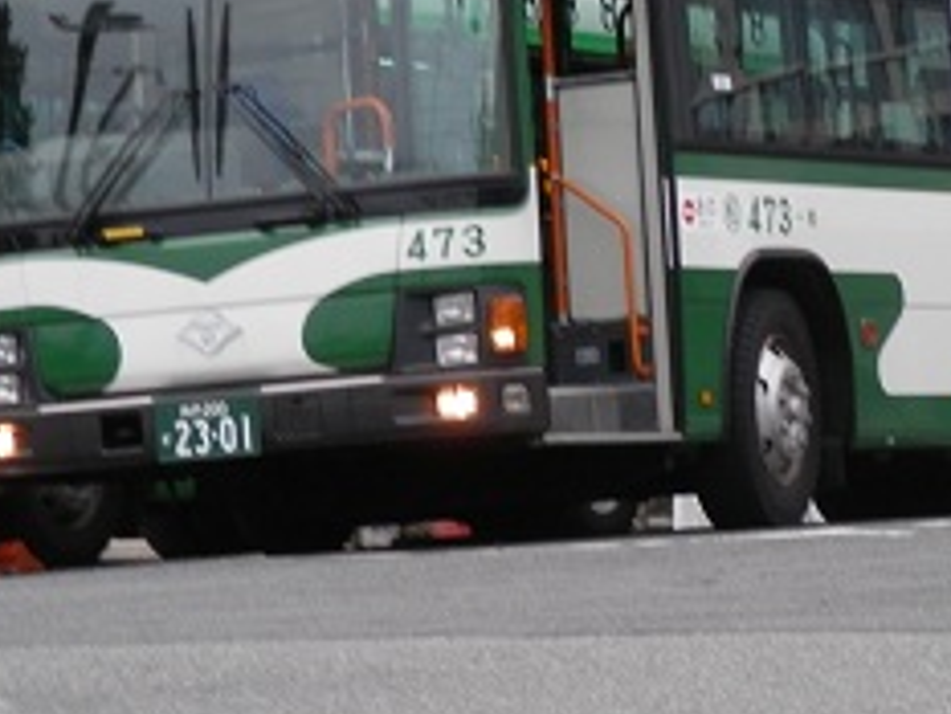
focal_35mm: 214
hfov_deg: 9.2
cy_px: 94
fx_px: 5882
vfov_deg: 6.9
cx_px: 749
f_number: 5.2
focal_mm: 20.9
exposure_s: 1/30
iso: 200
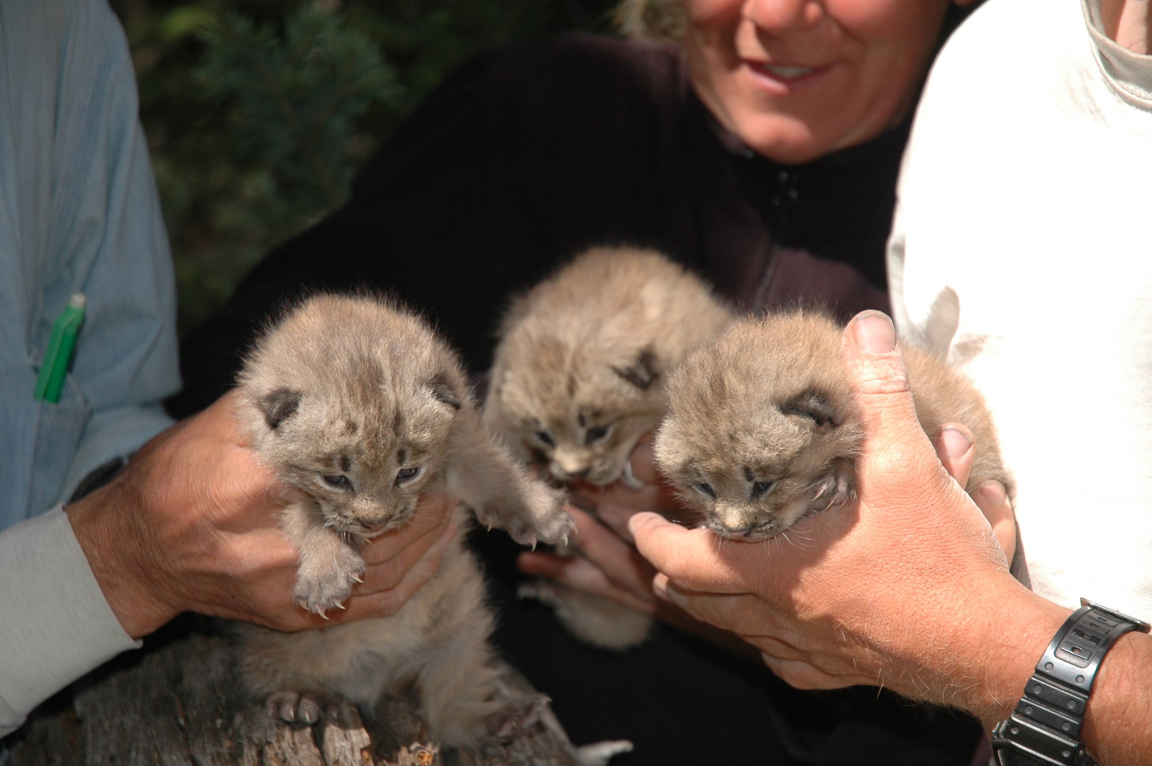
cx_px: 576
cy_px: 383
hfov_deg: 19.5
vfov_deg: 13.0
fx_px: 3357
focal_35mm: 105
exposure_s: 1/500
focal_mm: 70
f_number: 4.5
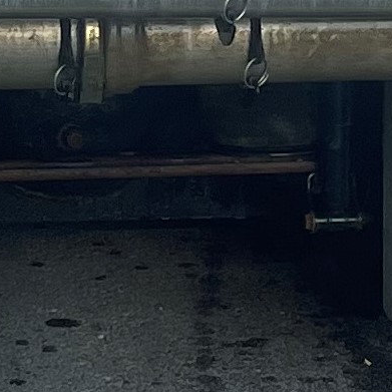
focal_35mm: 140
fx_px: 1794
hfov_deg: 12.4
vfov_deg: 11.4
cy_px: -372
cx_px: 40
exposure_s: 1/1767
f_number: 1.6
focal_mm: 5.1
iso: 32
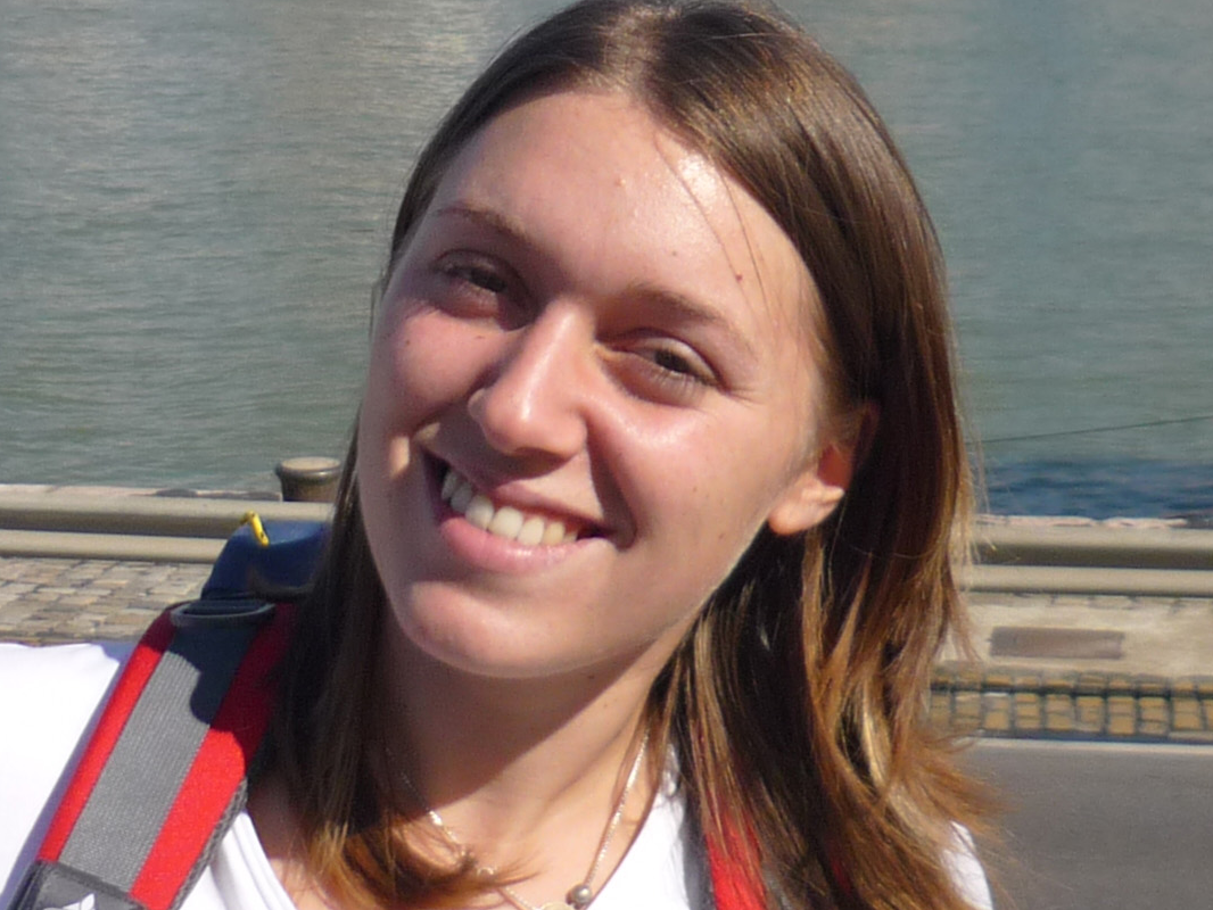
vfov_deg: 14.3
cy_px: -140
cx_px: 562
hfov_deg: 19.4
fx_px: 3540
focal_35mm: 101
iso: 100
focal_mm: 5.5
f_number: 8
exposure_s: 1/250
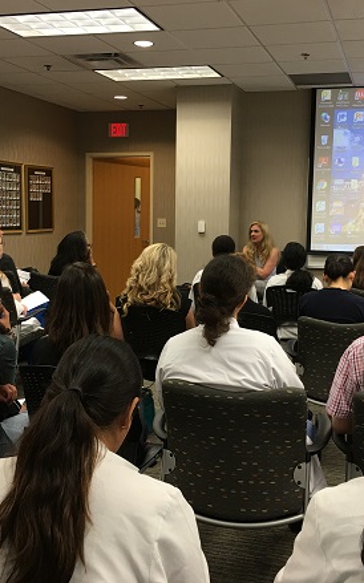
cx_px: 201
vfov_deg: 47.2
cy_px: 287
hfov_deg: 30.5
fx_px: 667
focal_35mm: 42
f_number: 2.2
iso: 25
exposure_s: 1/15
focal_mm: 4.15
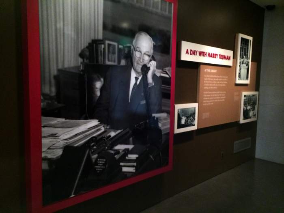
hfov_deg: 60.0
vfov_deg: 46.8
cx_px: 142
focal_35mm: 30
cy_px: 106
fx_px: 246
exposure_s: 1/30
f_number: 2.2
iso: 200
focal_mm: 4.12
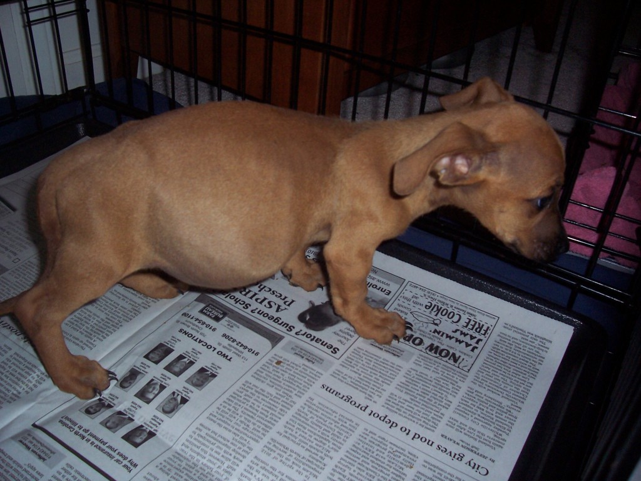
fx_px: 630
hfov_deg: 54.0
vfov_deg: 41.8
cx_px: 320
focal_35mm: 34
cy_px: 240
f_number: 2.7
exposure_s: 1/60
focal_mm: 5.6
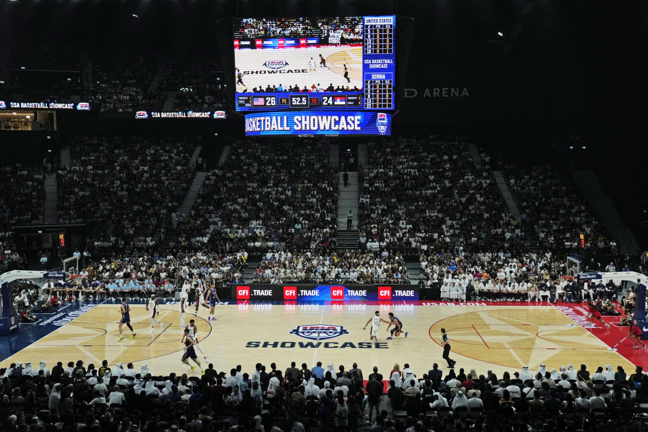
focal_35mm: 39
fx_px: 702
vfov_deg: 34.2
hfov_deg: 49.6
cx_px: 324
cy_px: 216
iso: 2000
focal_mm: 39
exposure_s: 1/2000
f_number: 2.8
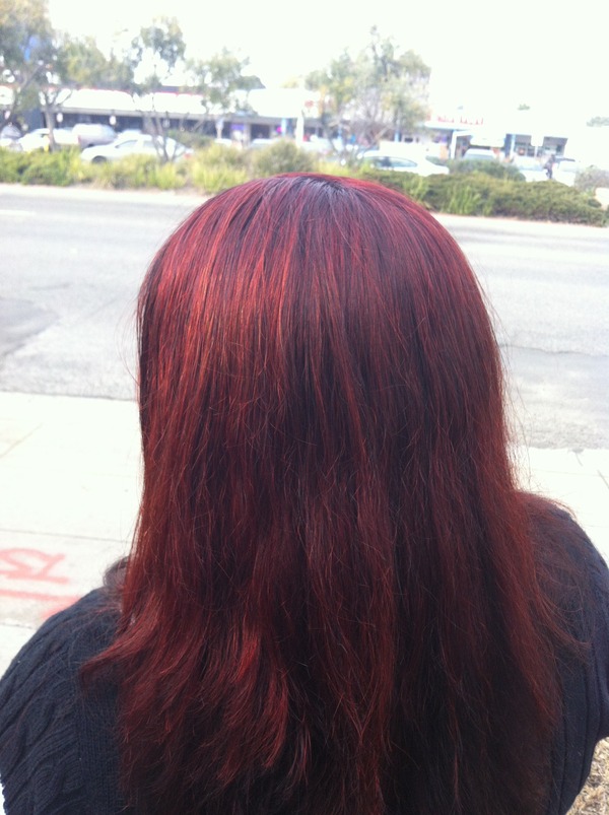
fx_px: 823
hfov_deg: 40.6
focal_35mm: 35
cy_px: 408
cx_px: 304
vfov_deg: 52.7
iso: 100
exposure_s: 1/120
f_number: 2.8
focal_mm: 3.85
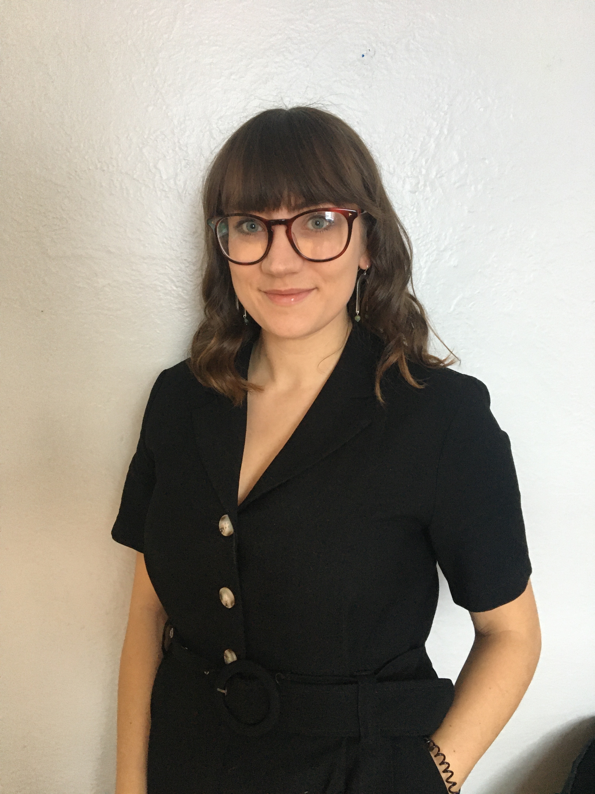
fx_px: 665
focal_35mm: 29
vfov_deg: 61.7
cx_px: 298
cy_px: 397
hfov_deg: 48.2
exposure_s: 1/20
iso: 200
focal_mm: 4.15
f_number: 2.2
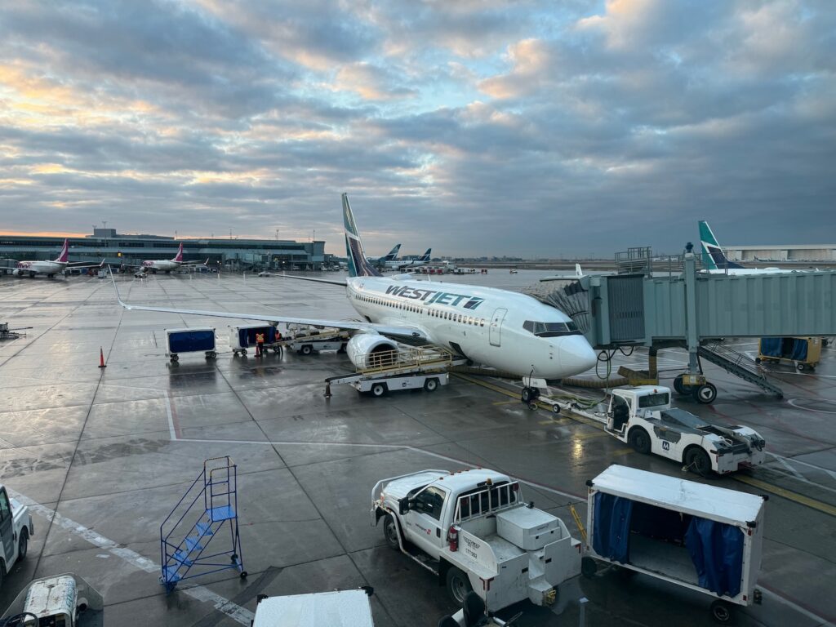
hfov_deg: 71.6
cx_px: 418
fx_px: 580
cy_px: 314
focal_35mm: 24
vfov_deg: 56.8
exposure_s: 1/178
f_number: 1.78
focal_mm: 6.86
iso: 64
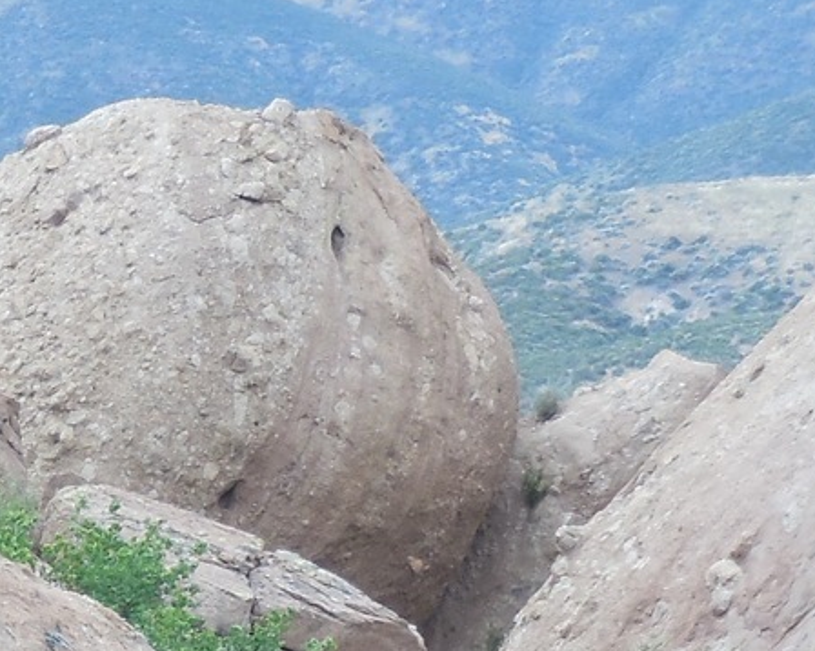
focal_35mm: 353
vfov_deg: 4.3
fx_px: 8511
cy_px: 1349
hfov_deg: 5.4
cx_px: -280
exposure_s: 1/320
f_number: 4.6
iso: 125
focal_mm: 14.5
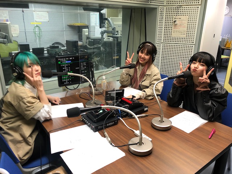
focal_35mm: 28
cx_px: 116
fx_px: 188
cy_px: 87
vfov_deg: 49.7
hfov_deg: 63.4
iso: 40
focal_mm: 4
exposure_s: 1/20
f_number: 1.8
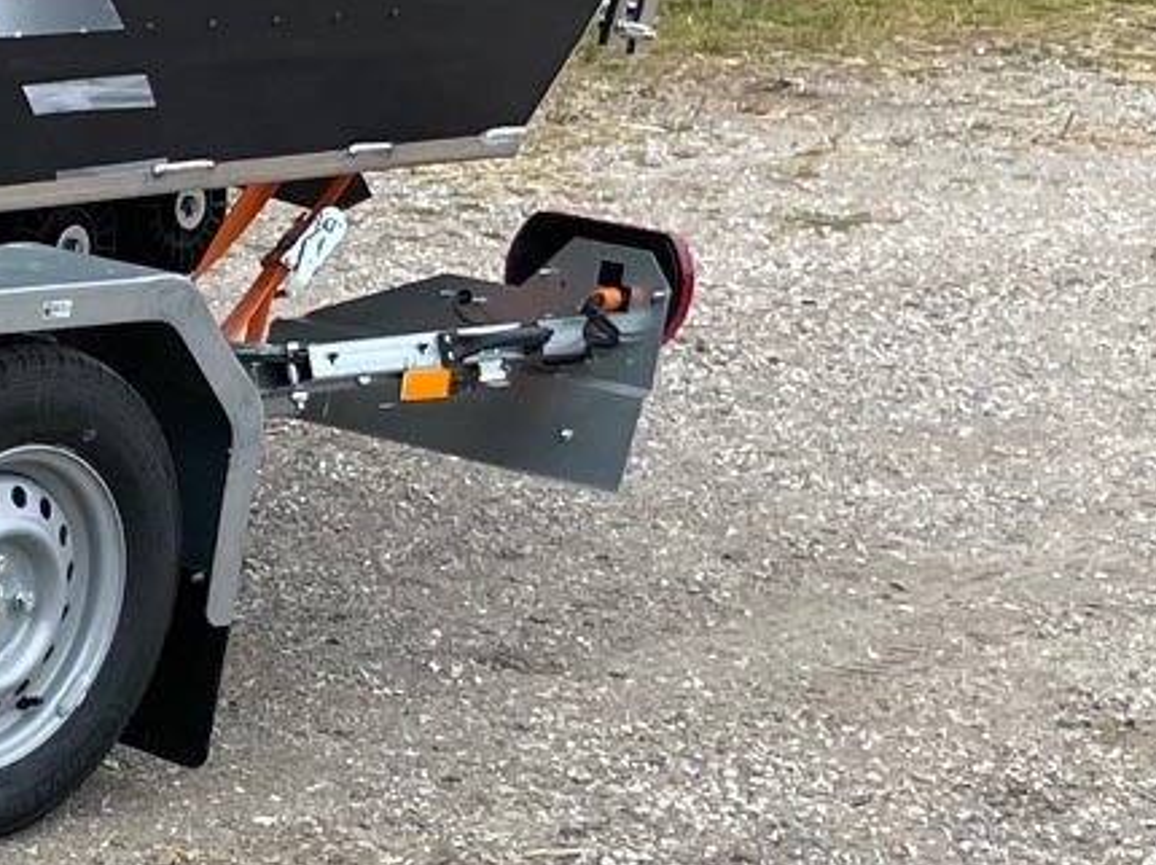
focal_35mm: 122
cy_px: 801
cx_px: -1449
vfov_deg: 12.0
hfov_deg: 13.0
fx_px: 4072
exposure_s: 1/1335
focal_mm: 4.2
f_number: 1.6
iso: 32
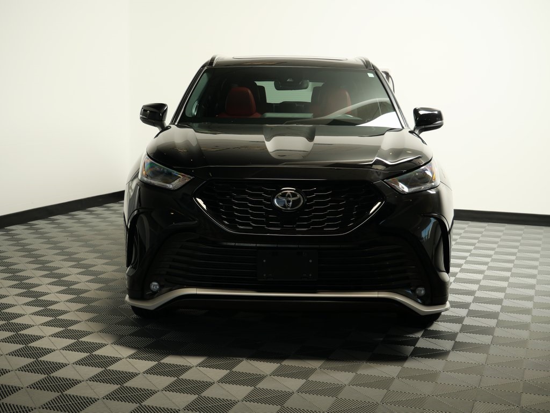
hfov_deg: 38.2
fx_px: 794
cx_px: 275
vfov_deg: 29.1
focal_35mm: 50
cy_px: 206
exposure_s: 1/200
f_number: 4.5
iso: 200
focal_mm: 25
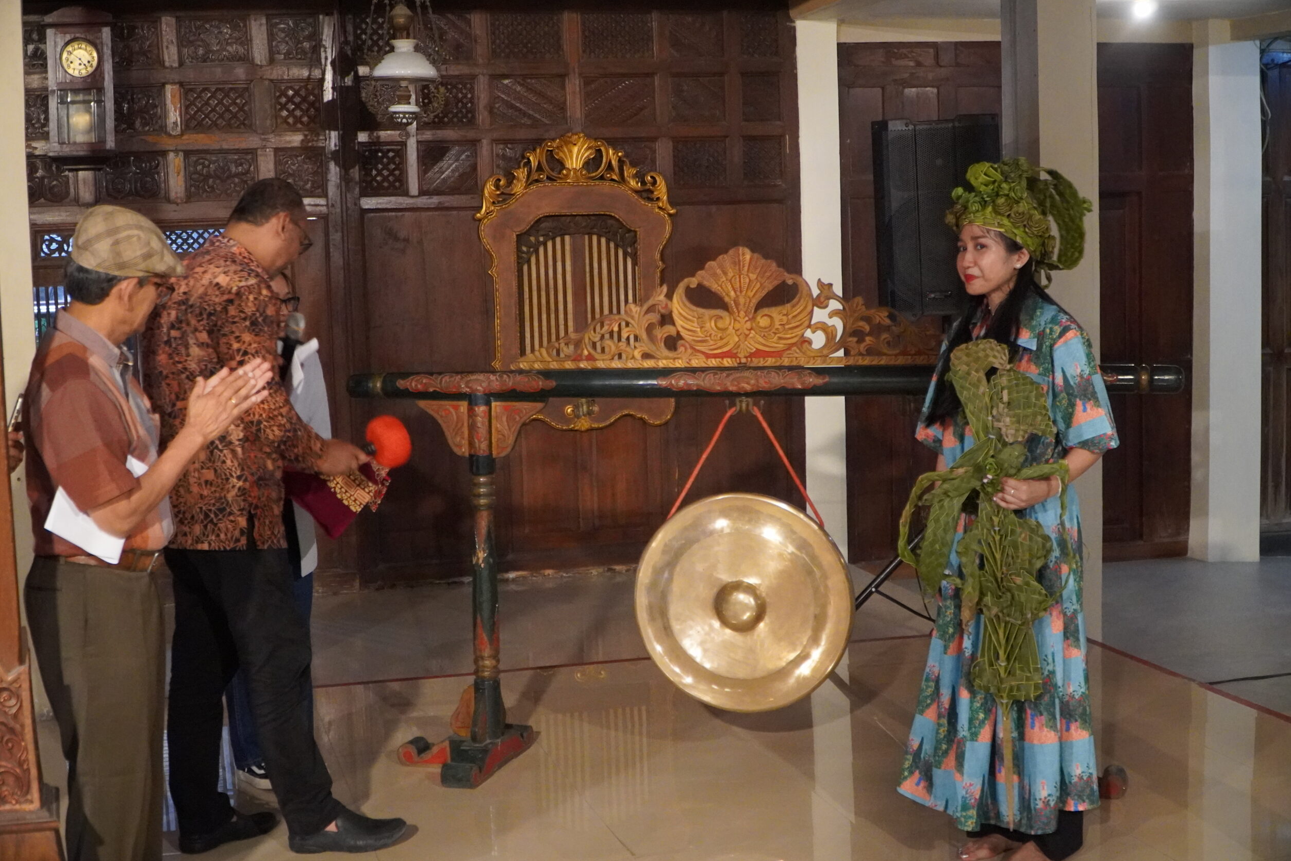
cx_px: 643
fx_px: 1650
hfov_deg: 42.7
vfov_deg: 29.3
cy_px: 435
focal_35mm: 46
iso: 6400
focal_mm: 30
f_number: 4
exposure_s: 1/60
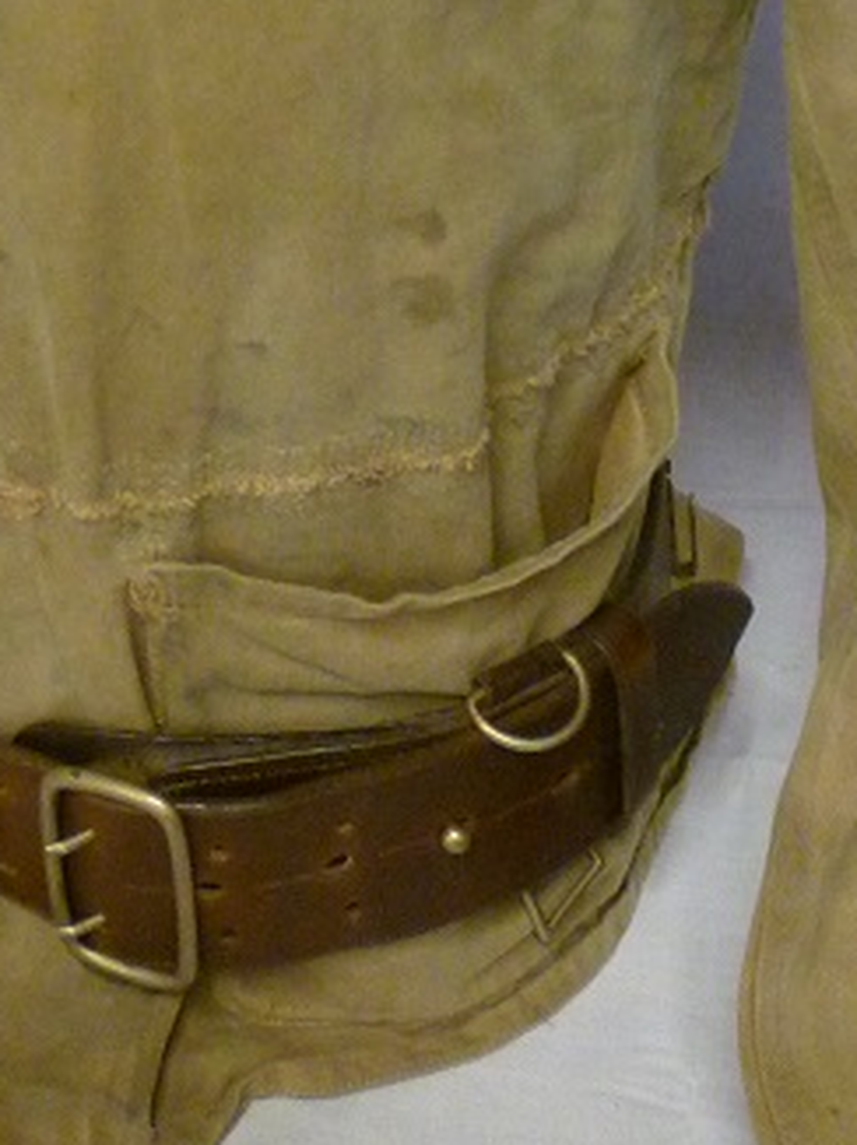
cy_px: -337
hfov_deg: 16.6
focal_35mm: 89
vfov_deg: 20.2
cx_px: 337
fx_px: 2942
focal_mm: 5.2
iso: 400
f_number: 3.3
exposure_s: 1/20
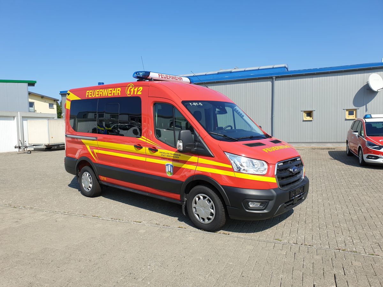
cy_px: 144
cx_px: 192
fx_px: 288
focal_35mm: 26
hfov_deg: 67.3
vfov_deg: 53.1
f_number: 2.4
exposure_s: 1/1370
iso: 50
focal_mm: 4.3
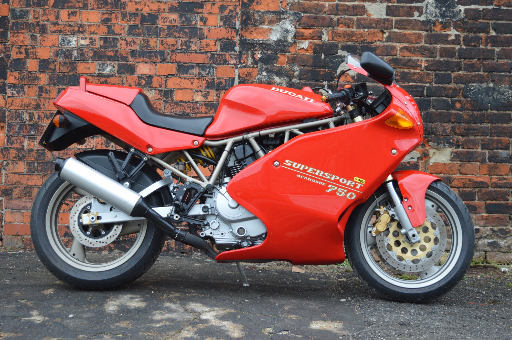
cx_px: 256
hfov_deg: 36.9
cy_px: 170
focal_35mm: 54
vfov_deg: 25.0
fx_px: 767
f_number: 4.8
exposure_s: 1/60
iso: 250
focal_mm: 36
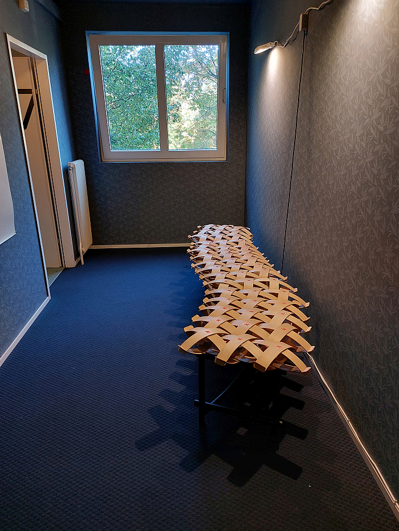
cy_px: 266
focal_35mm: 24
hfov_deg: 56.8
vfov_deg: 71.6
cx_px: 200
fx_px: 369
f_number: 1.8
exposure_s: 1/50
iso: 100
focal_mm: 5.23
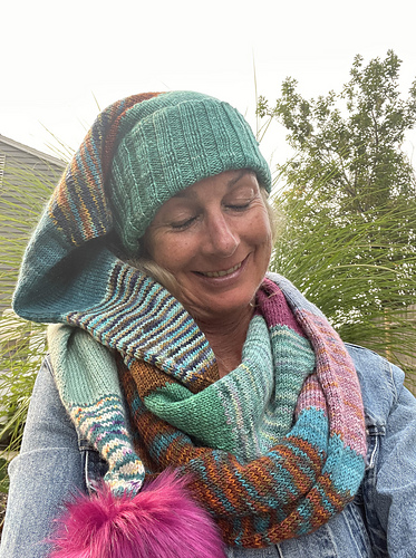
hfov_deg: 46.7
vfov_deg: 60.1
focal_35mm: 30
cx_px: 208
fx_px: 482
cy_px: 279
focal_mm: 2.71
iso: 80
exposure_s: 1/121
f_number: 2.2
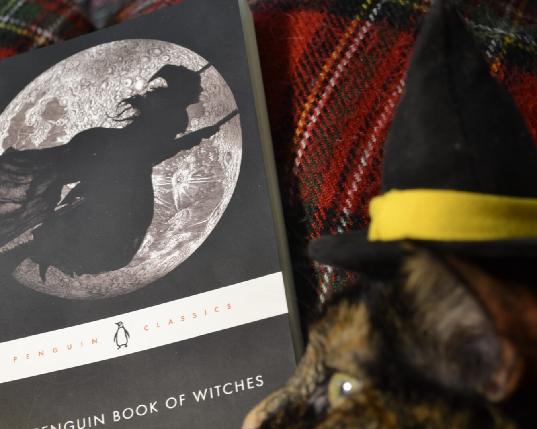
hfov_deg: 23.3
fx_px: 1303
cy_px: 244
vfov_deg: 18.7
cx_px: 250
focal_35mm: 82
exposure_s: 1/4
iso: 400
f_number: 5
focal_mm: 38
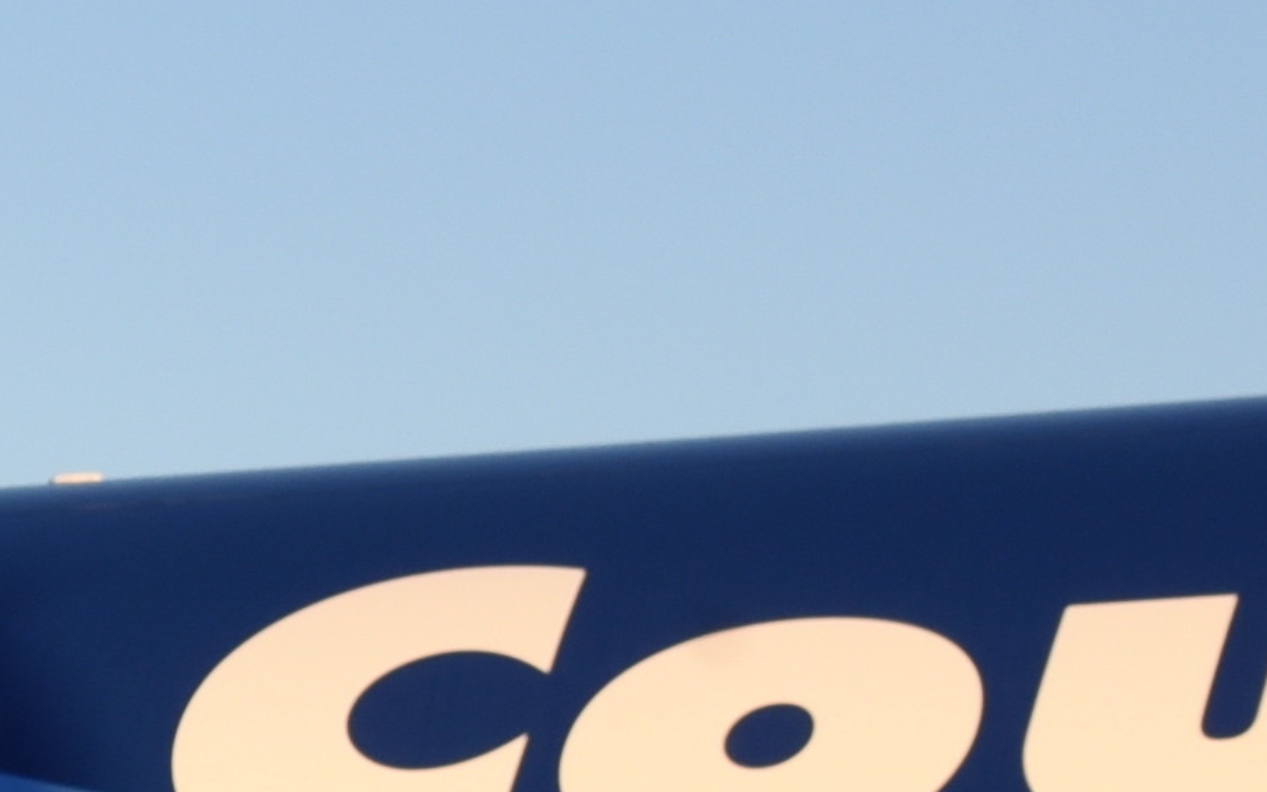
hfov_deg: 6.1
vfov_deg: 4.2
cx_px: -2871
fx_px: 10706
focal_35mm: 310
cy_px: 1477
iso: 400
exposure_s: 1/320
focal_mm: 46
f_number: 8
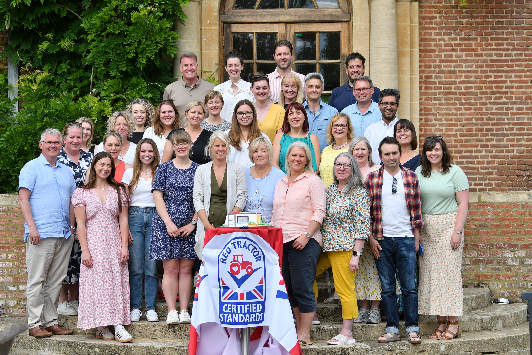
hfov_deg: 19.5
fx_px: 1552
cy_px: 178
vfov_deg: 13.0
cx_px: 266
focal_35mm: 105
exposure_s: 1/2000
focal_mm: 70
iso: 100
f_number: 2.8
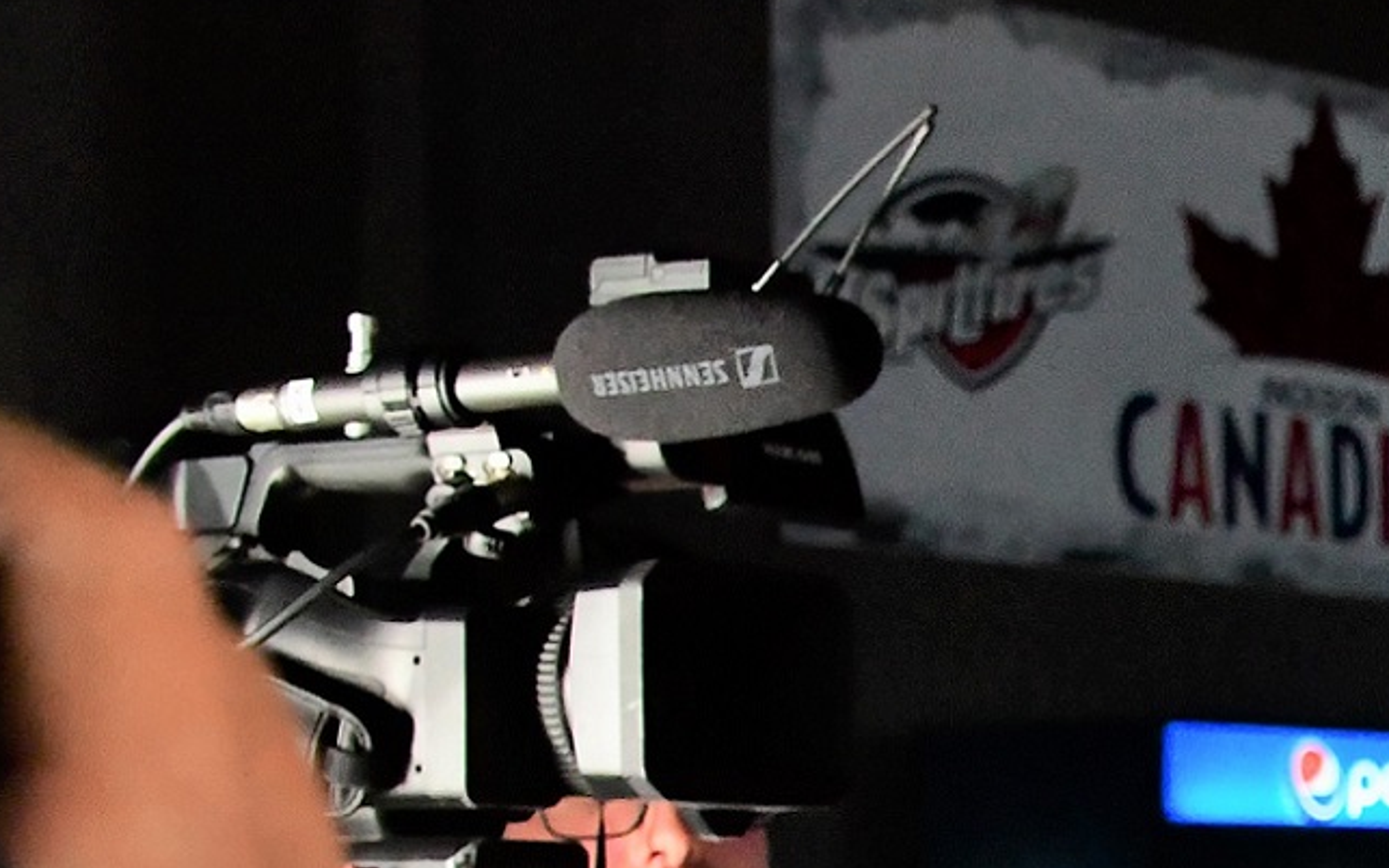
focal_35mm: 102
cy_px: 1450
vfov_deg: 12.0
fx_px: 3862
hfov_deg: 18.3
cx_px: 2024
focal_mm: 18
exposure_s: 1/200
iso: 4000
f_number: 3.5
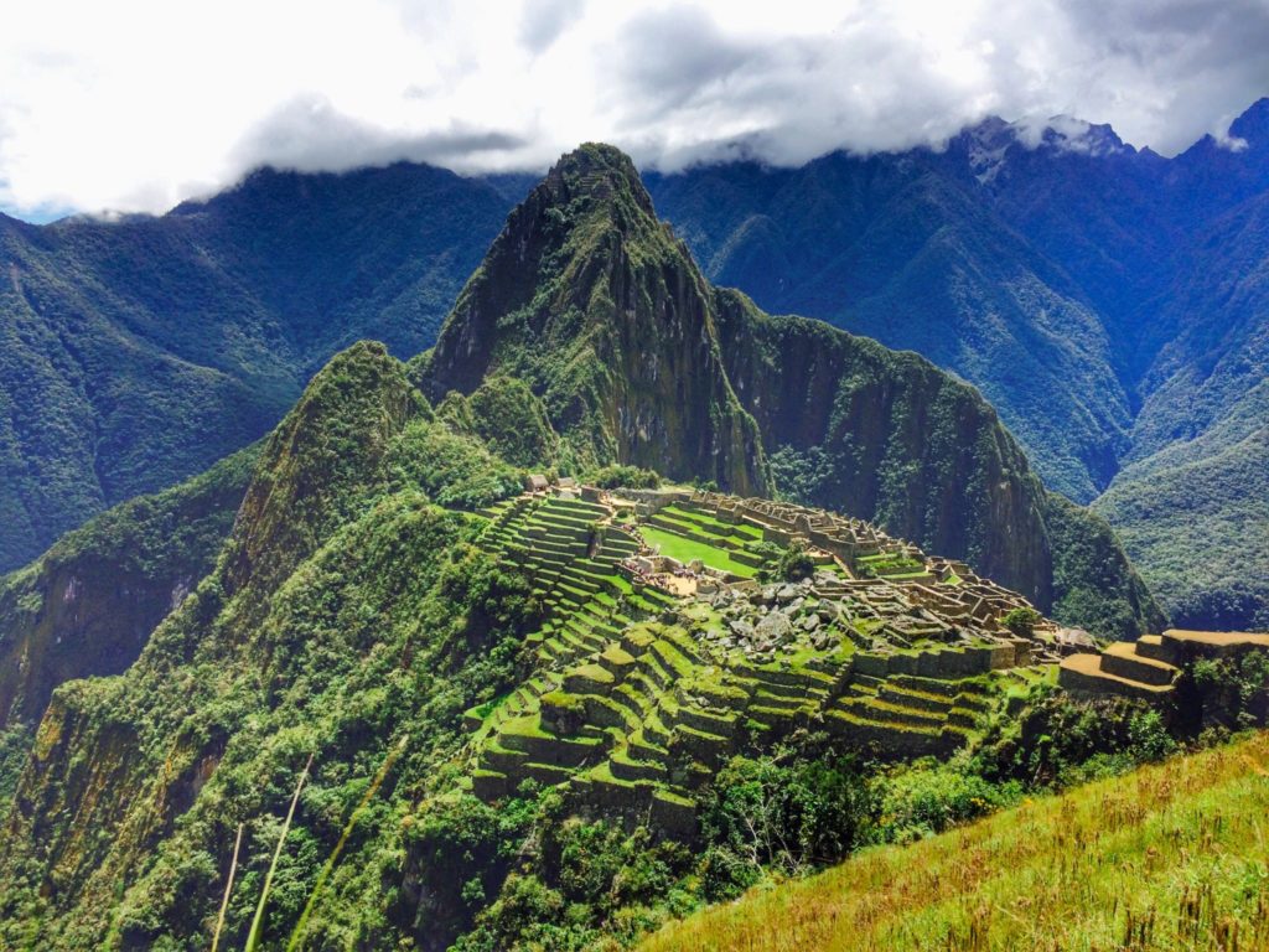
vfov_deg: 48.2
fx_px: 1063
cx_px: 634
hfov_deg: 61.7
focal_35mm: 29
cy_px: 476
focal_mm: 4.15
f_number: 2.2
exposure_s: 1/1580
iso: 32
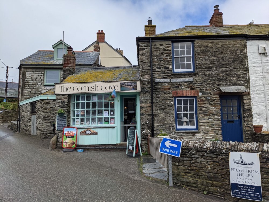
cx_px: 134
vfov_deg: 51.4
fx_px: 210
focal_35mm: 27
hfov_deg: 65.3
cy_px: 101
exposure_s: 1/5882
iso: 93
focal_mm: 4.38
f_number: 1.73
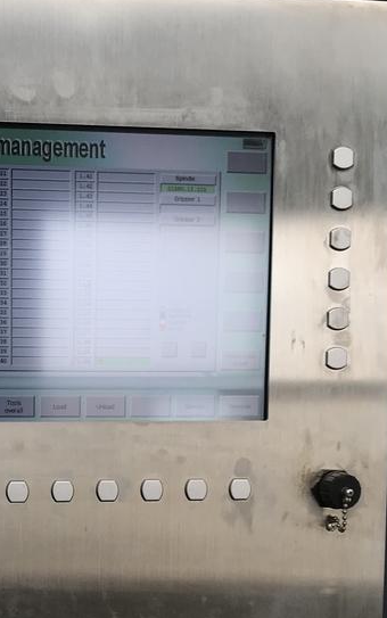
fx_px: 994
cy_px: 500
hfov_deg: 21.5
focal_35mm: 59
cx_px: 38
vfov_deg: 33.5
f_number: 1.8
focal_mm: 3.99
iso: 20
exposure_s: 1/378
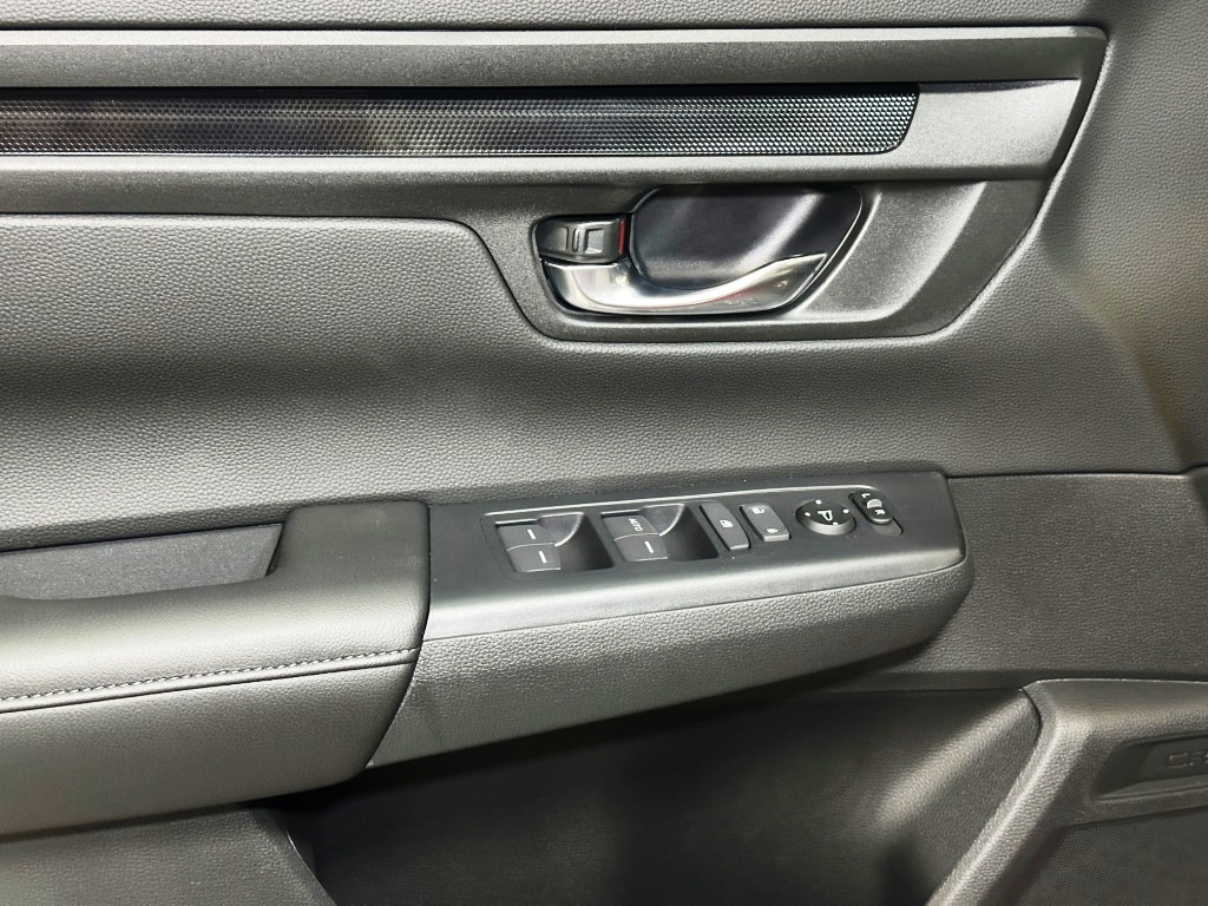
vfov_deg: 30.3
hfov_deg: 39.7
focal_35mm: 48
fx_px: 1675
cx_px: 604
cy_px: 453
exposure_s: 1/24
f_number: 1.78
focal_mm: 6.86
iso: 640
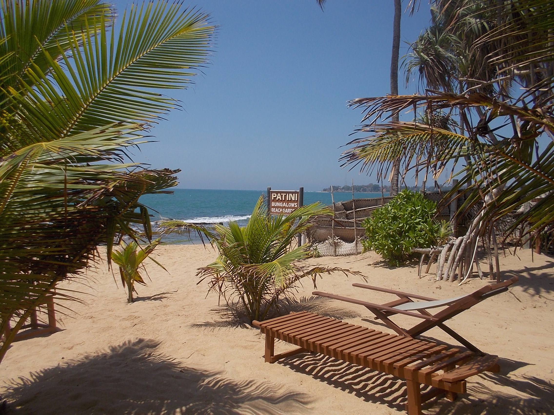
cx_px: 277
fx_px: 464
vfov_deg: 48.2
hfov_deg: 61.7
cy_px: 208
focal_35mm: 29
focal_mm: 4.1
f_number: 3.3
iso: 80
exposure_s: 1/1500
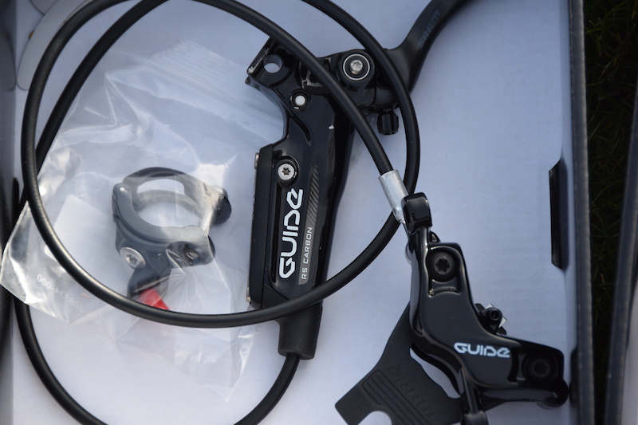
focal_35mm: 300
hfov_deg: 6.9
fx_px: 5315
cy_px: 212
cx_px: 319
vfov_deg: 4.6
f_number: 5.6
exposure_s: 1/500
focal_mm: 200
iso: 360
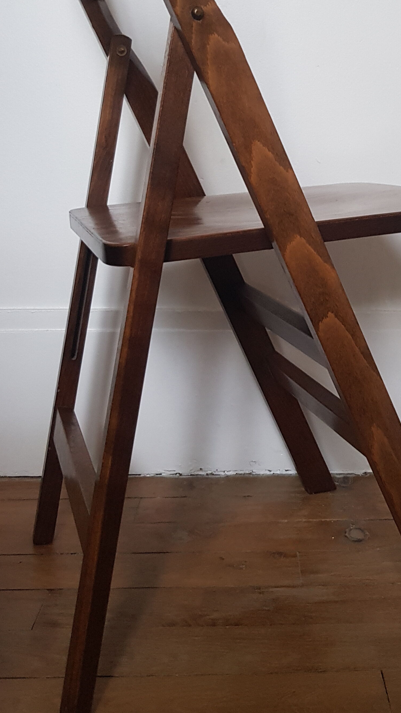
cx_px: 276
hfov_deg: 27.5
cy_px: 230
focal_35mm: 43
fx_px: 813
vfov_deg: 46.5
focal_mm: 4.2
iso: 200
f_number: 1.7
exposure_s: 1/33
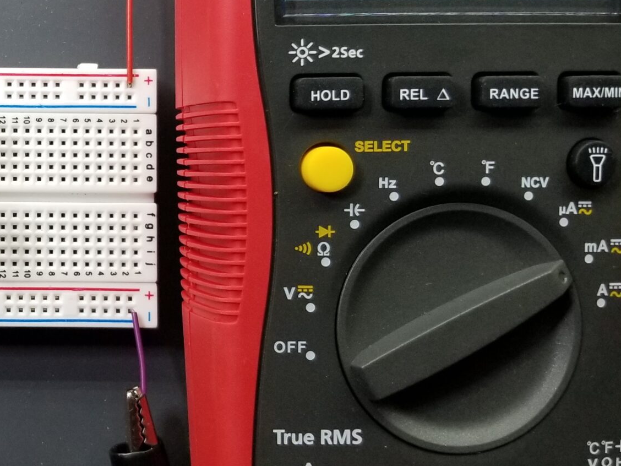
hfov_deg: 30.2
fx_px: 1058
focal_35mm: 59
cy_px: 145
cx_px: -15
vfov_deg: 24.7
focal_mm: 4.3
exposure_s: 1/33
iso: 160
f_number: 1.7
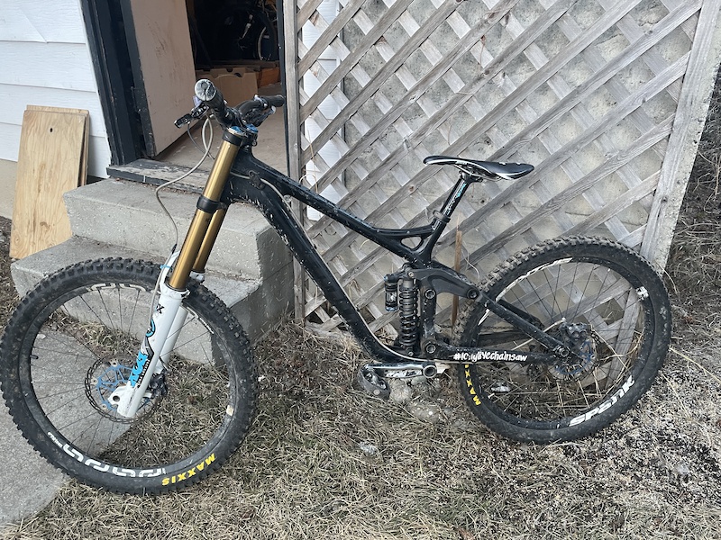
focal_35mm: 26
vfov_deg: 53.1
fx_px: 542
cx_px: 360
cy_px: 270
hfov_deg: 67.3
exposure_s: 1/60
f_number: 1.6
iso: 200
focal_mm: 4.2
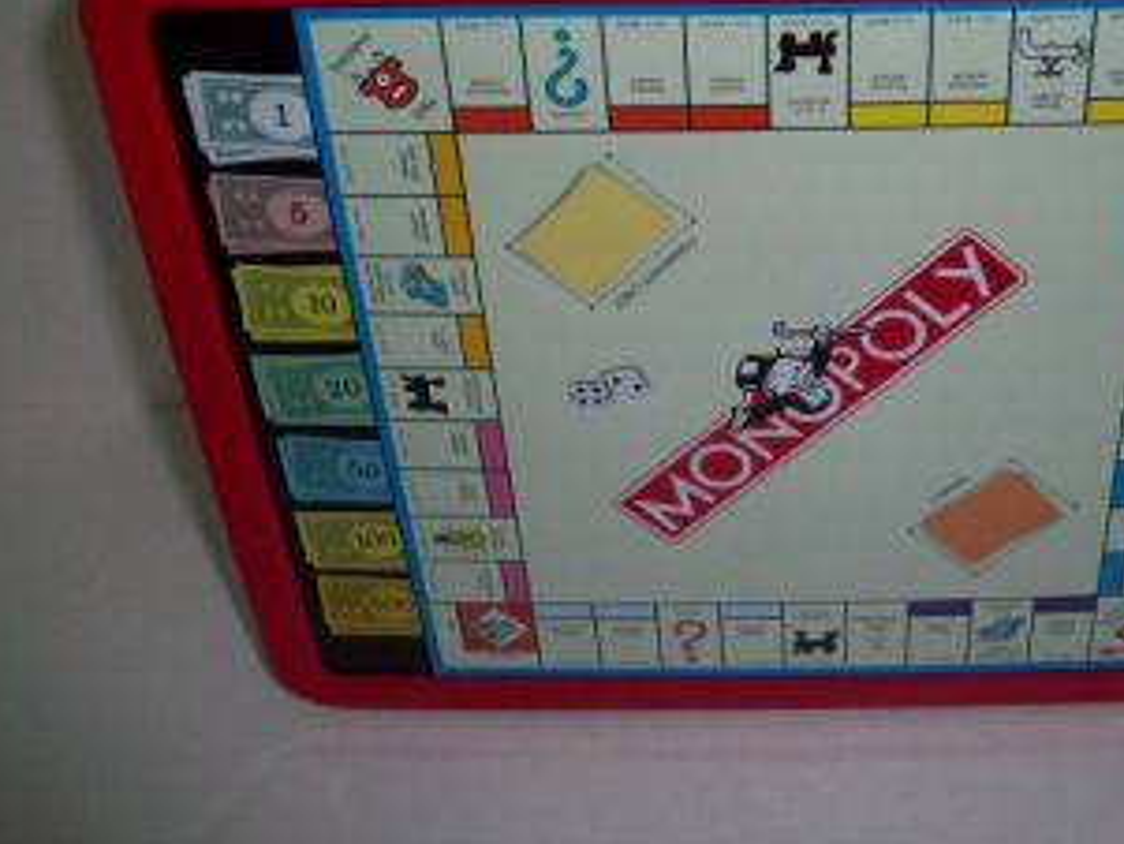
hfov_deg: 34.4
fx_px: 1787
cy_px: 224
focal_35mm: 55
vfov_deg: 26.3
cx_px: 799
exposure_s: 1/45
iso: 160
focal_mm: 6.2
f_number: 2.8
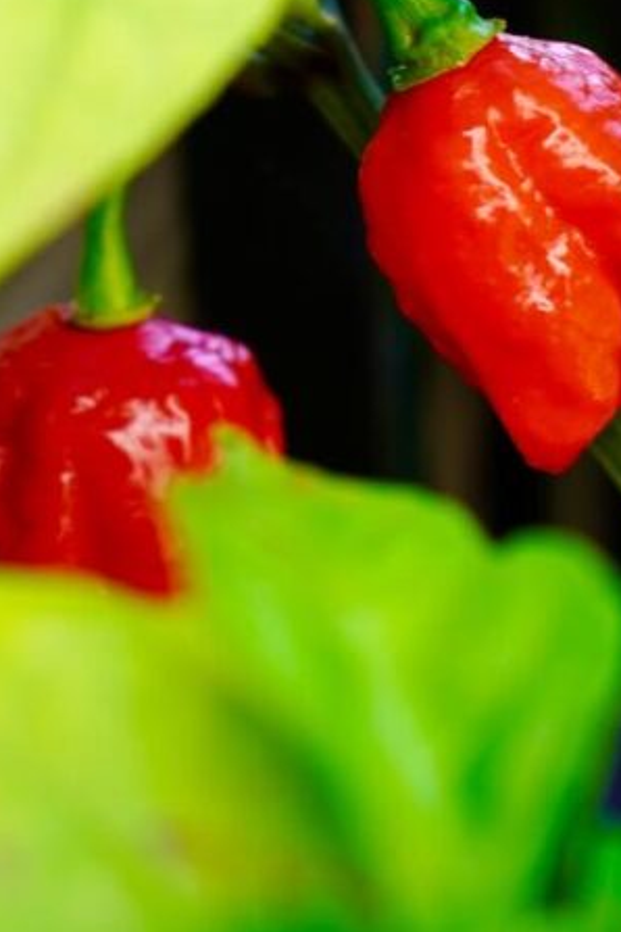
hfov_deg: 19.3
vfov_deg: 28.3
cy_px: 202
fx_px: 1811
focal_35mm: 70
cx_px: 471
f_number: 4.5
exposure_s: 1/60
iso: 100
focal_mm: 29
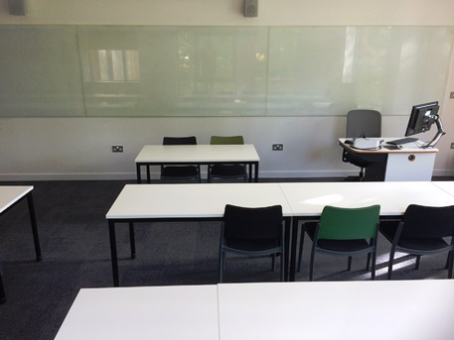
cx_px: 227
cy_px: 170
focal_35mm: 29
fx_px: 380
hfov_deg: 61.6
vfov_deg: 48.2
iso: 64
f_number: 2.2
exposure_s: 1/100
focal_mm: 4.15
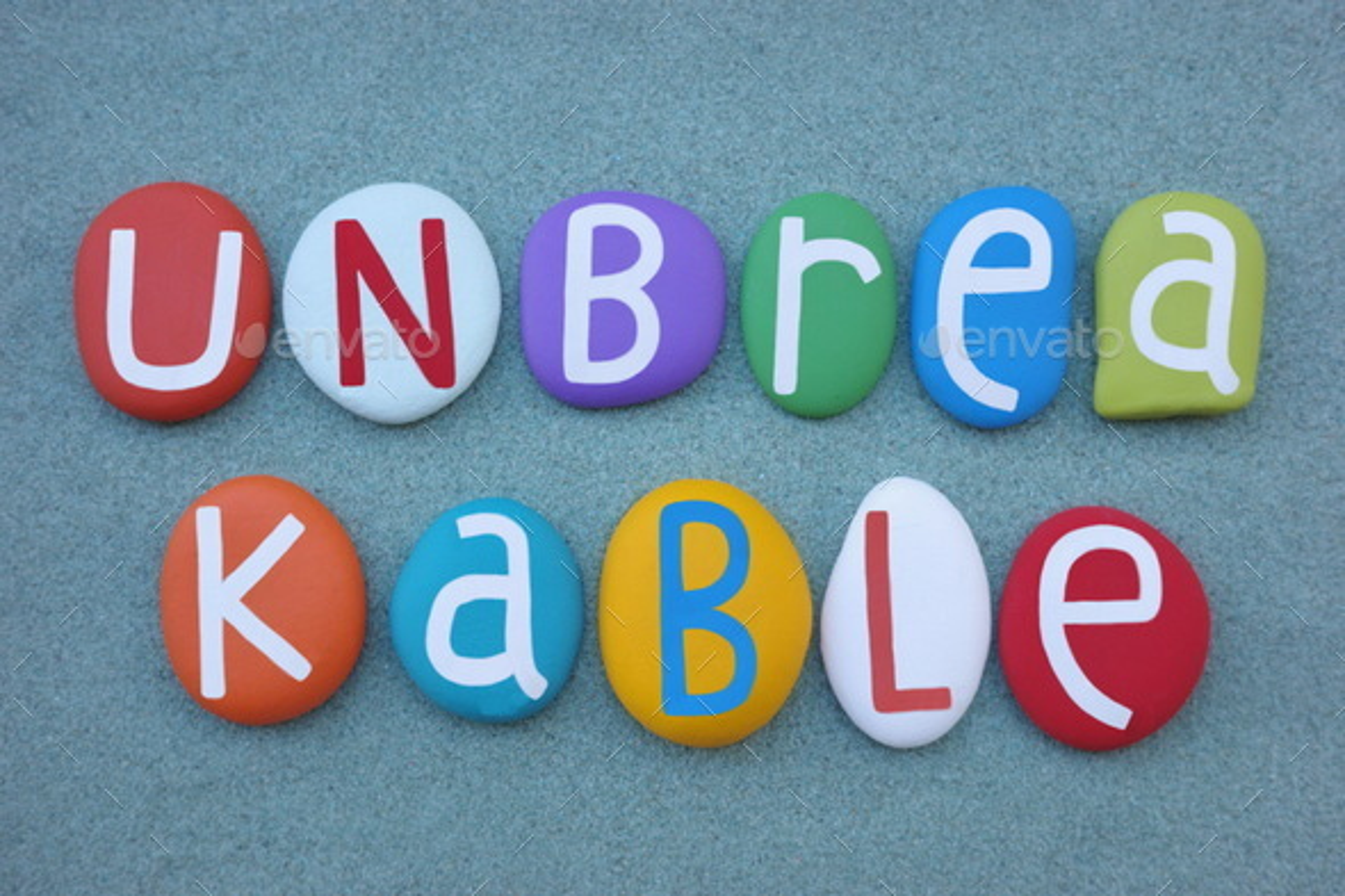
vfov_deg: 33.4
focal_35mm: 40
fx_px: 1494
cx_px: 672
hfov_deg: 48.5
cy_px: 448
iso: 200
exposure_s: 1/125
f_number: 2.8
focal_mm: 26
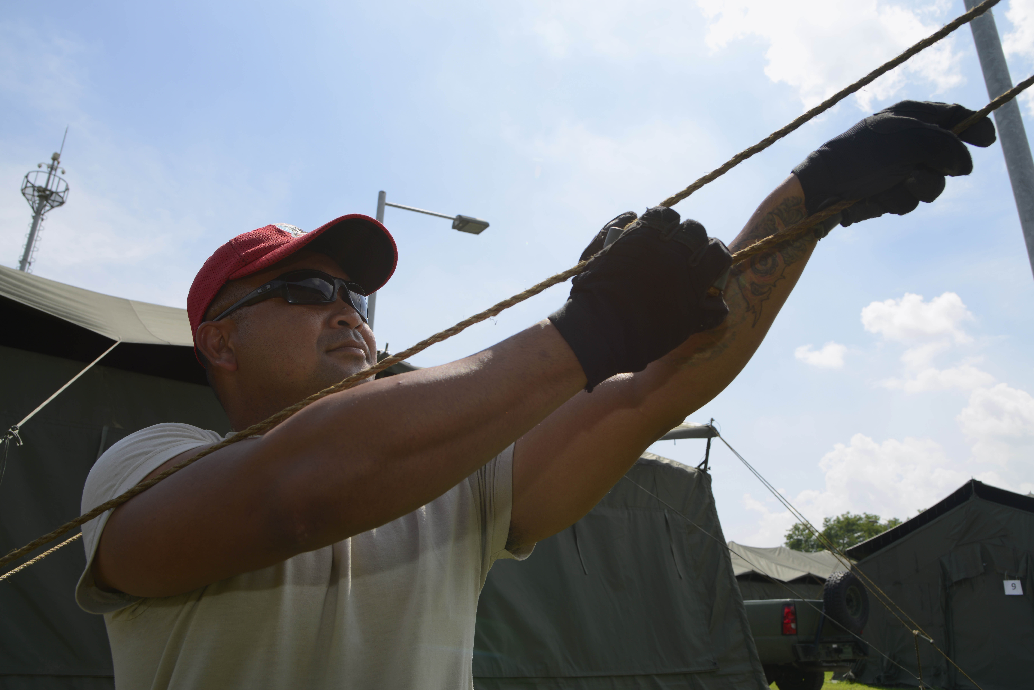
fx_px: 690
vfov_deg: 53.2
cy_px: 345
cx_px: 517
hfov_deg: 73.7
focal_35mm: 24
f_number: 9
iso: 100
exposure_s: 1/250
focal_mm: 24
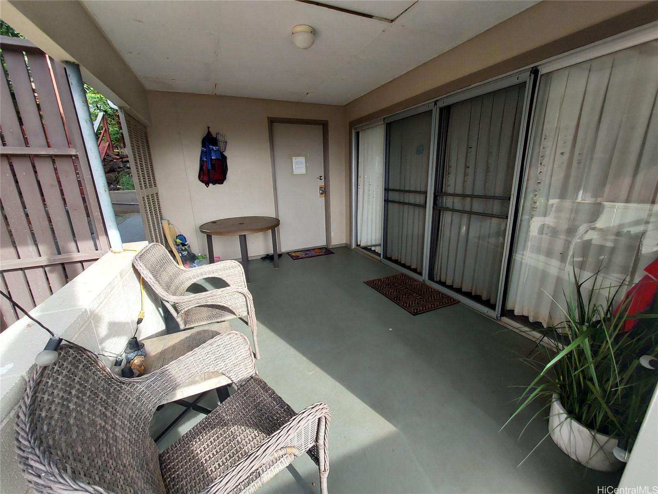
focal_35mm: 13
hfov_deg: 106.2
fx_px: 247
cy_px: 247
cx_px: 329
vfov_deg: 89.9
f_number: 2.2
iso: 50
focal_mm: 1.42
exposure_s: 1/149
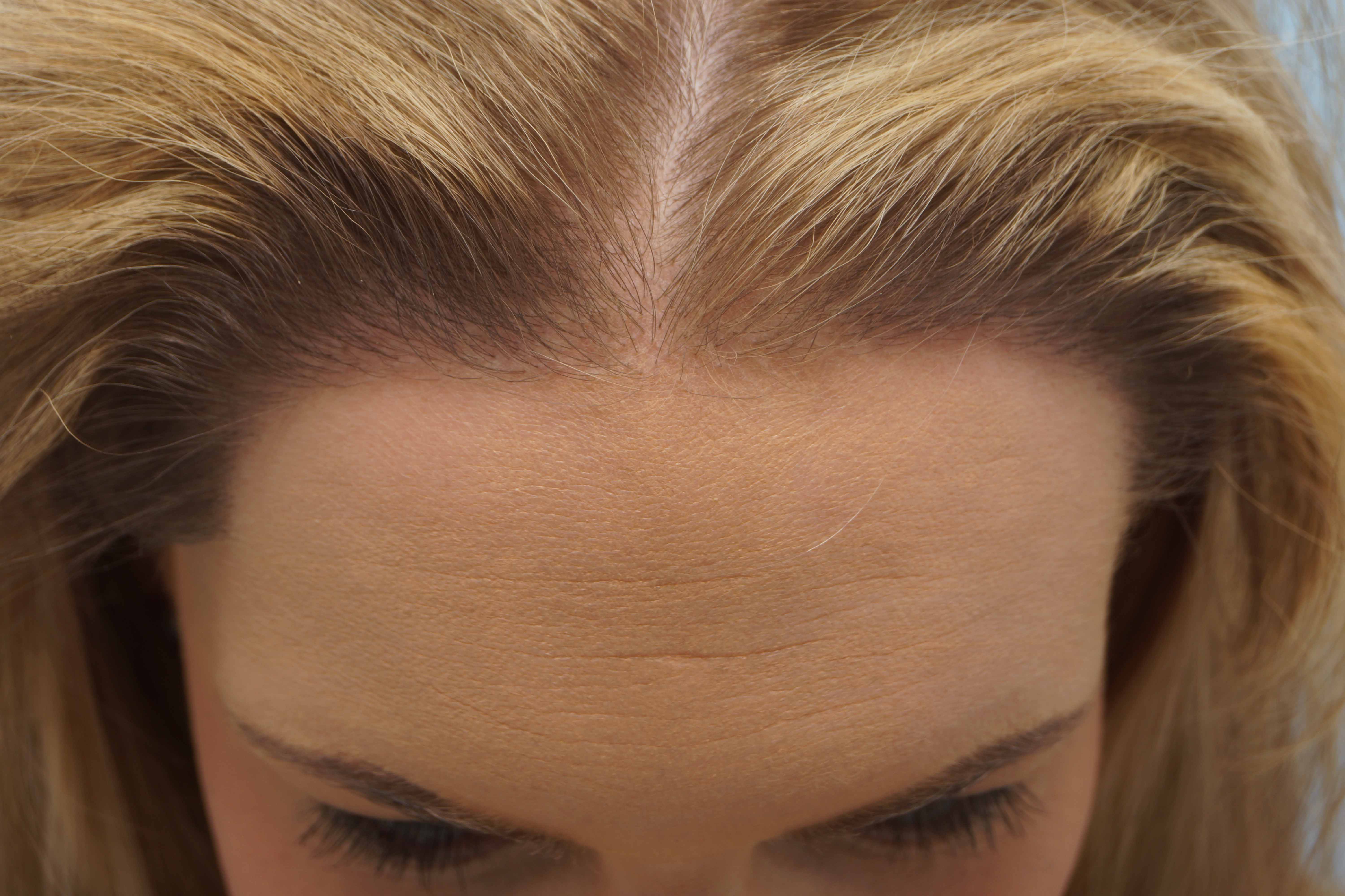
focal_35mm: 82
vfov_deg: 16.6
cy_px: 448
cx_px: 672
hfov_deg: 24.6
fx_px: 3082
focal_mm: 55
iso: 100
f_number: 7.1
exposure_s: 1/20
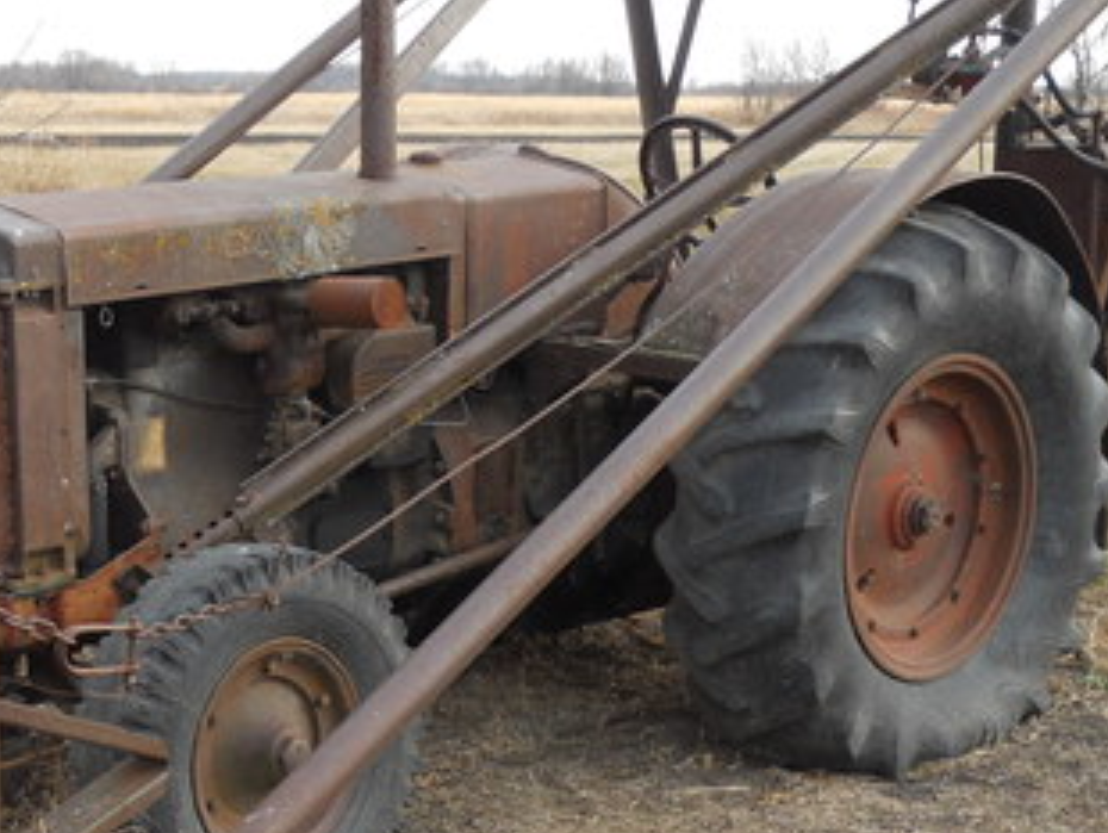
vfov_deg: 20.7
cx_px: 236
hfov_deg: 26.9
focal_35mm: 71
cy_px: 490
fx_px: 2274
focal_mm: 5.7
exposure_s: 1/125
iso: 80
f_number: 2.8
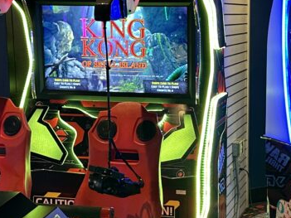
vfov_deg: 17.9
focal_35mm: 82
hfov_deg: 23.7
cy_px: 148
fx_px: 689
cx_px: 202
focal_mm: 6.86
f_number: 1.78
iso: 200
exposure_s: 1/46
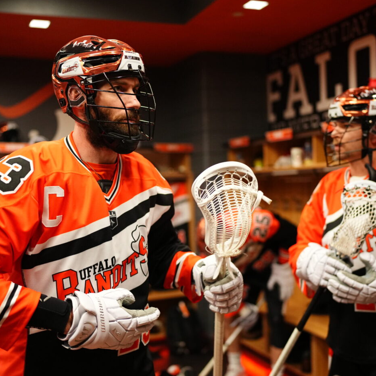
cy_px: 191
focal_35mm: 49
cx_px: 203
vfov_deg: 34.7
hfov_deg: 34.7
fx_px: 602
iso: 2000
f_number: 1.4
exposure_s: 1/400
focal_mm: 35
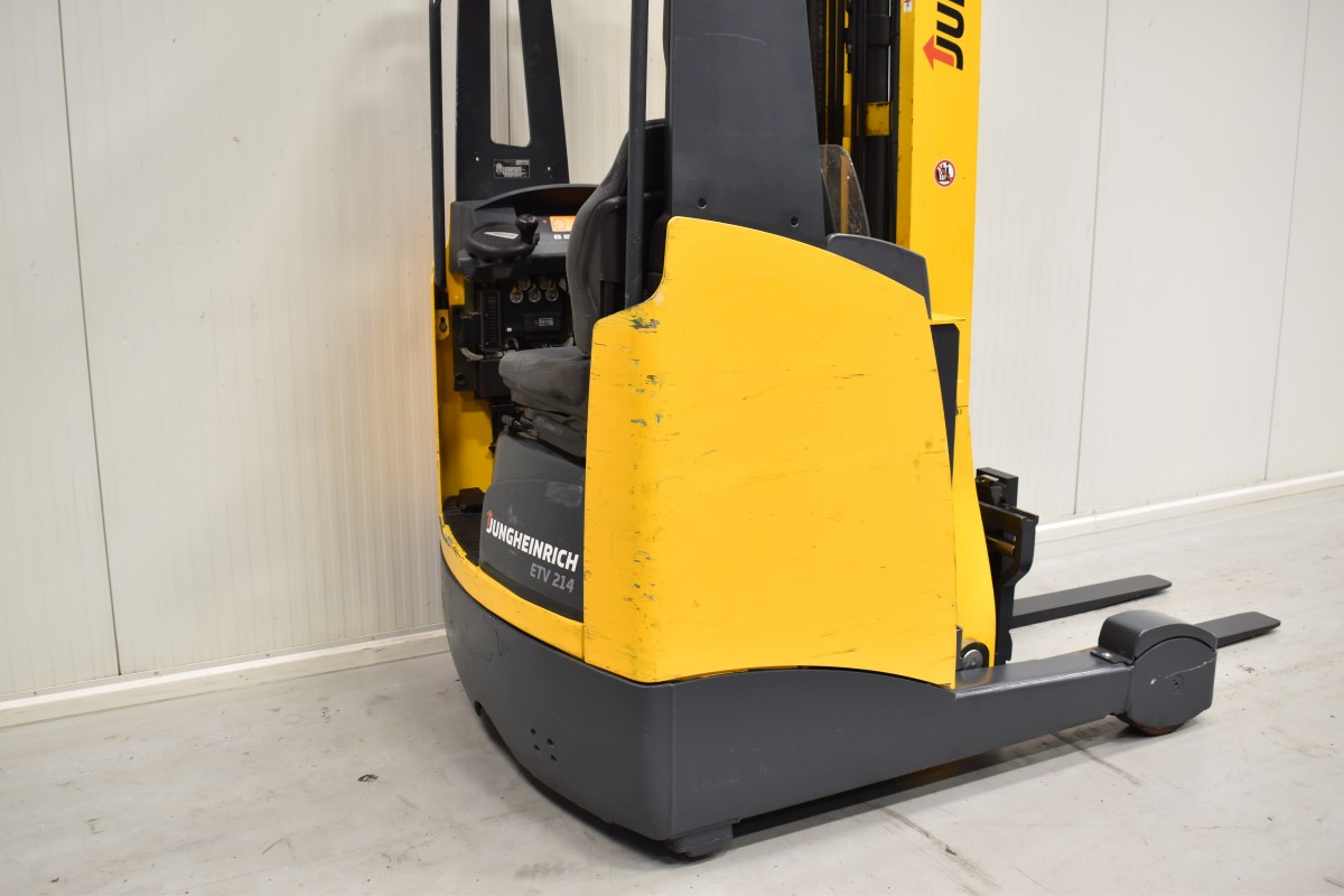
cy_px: 448
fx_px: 1232
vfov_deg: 40.0
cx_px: 672
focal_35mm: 33
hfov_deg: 57.2
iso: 1000
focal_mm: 22
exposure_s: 1/25
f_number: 5
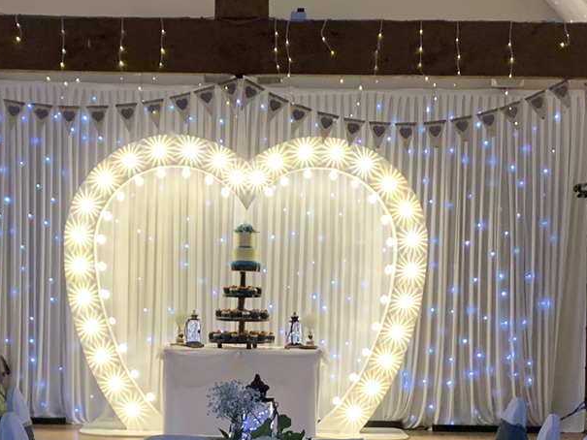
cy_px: 370
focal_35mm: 88
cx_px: 252
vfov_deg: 16.6
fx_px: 1493
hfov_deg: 22.2
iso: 320
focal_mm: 4.25
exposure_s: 1/50
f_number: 1.8
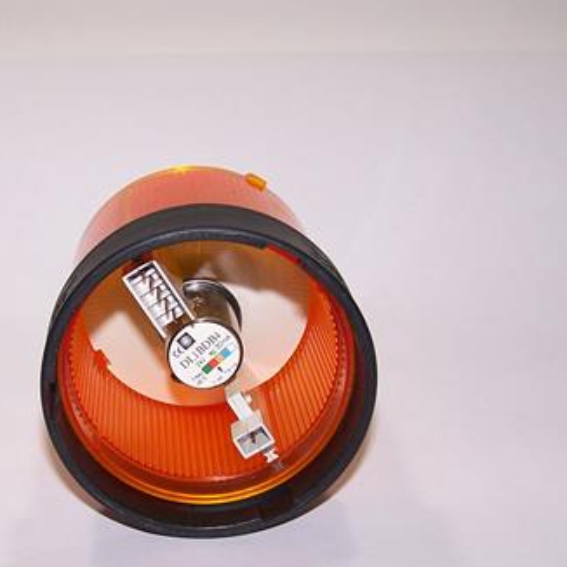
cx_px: 190
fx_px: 1205
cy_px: 381
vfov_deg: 26.3
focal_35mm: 65
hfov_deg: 26.3
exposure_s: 1/125
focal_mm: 6.7
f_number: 2.8
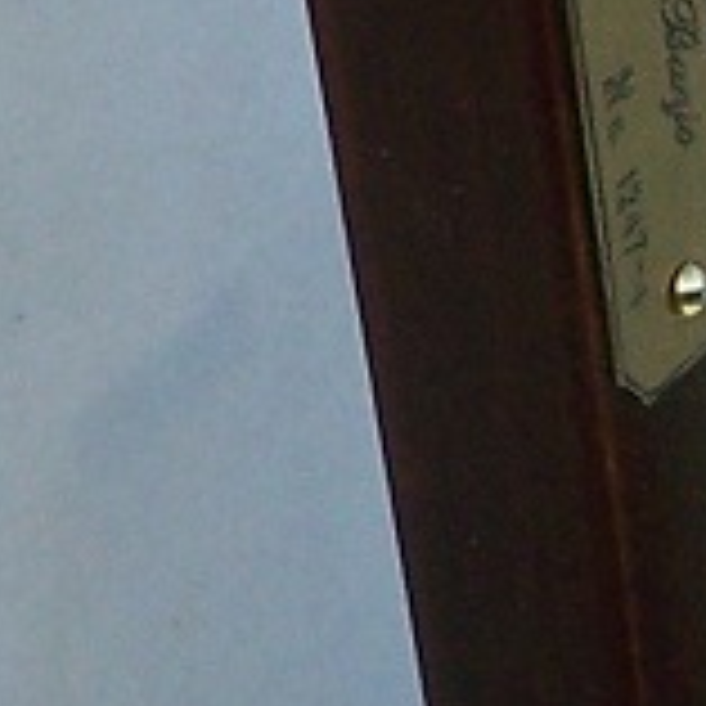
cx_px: 54
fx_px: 7015
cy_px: -387
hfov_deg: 5.8
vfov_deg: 5.7
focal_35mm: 304
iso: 80
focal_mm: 6.3
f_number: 2.8
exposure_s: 1/640
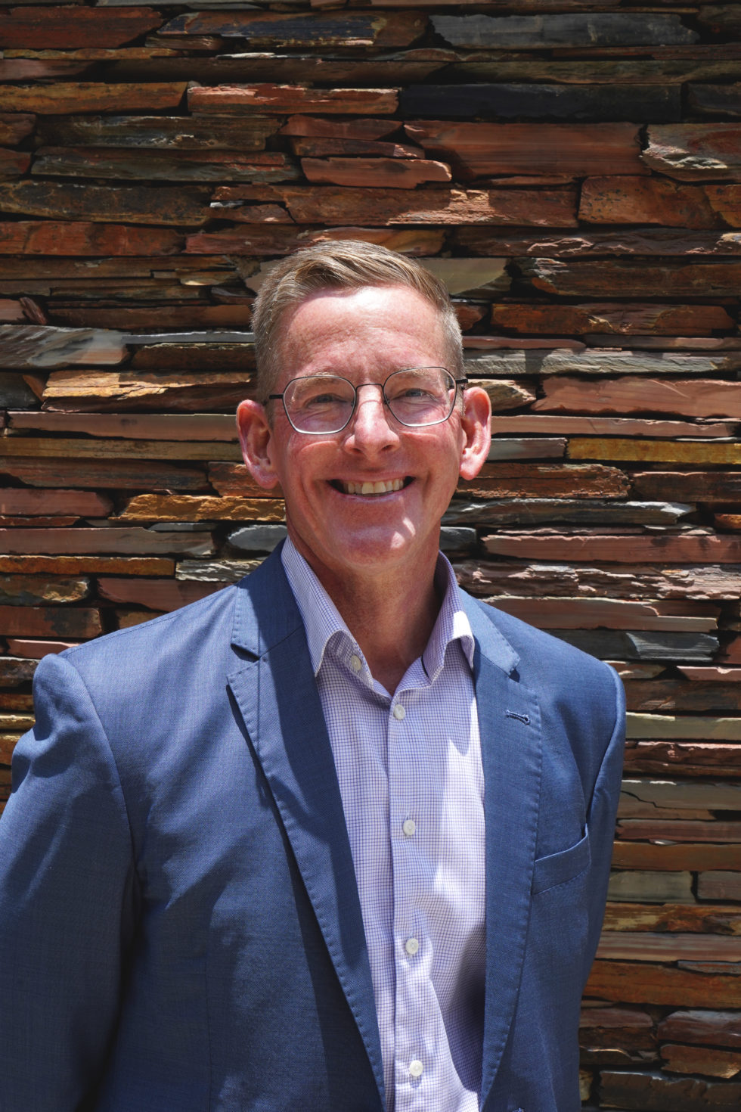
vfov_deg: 32.4
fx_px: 1914
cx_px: 370
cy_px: 556
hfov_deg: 21.9
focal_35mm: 62
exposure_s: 1/250
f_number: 14
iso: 400
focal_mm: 62
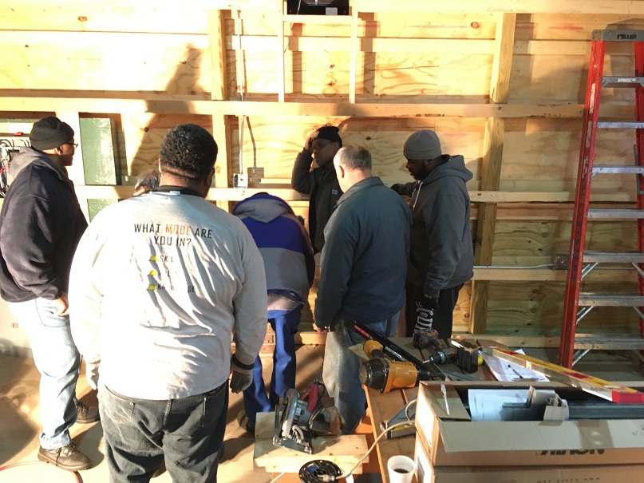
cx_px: 322
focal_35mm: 29
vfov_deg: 48.2
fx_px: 539
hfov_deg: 61.7
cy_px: 242
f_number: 2.2
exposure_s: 1/17
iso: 200
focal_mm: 4.15
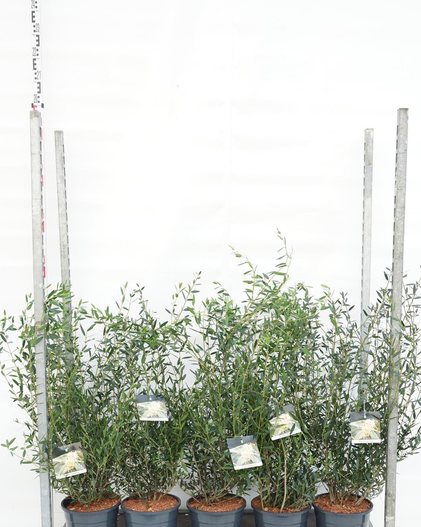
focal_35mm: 45
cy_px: 293
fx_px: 701
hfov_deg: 33.4
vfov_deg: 41.1
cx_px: 211
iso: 640
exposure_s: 1/100
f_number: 6.3
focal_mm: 39
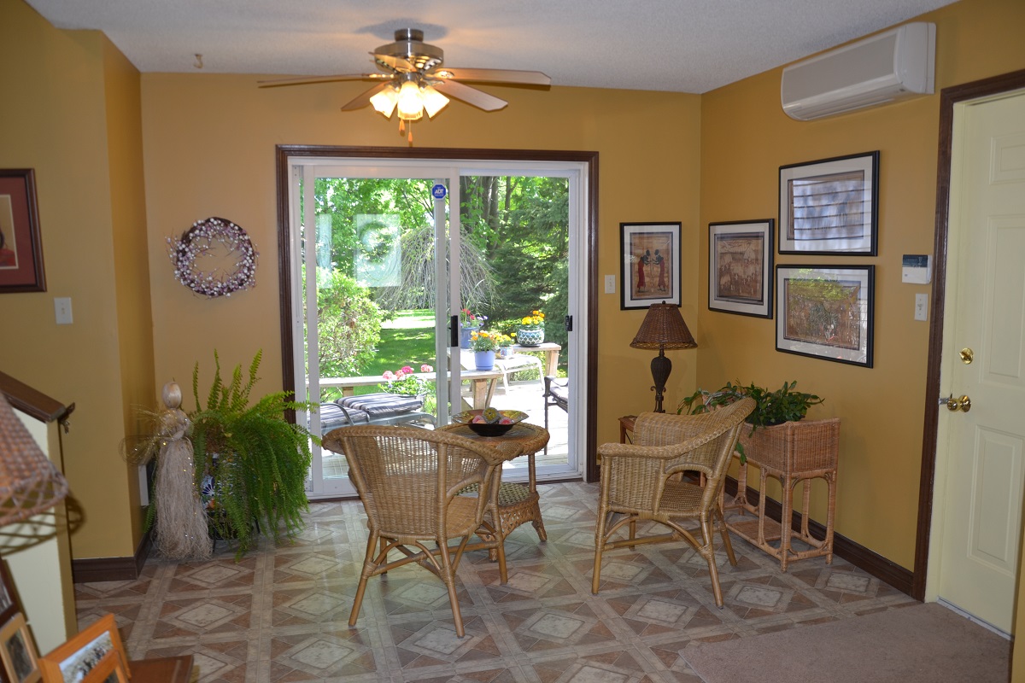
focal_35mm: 27
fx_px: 769
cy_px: 342
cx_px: 512
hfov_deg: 67.4
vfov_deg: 47.9
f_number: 3.5
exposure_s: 1/30
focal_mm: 18
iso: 140
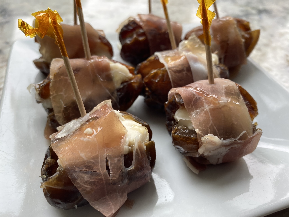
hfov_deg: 67.3
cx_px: 144
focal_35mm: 26
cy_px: 108
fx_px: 217
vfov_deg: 53.1
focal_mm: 4.25
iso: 64
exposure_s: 1/122
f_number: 1.8
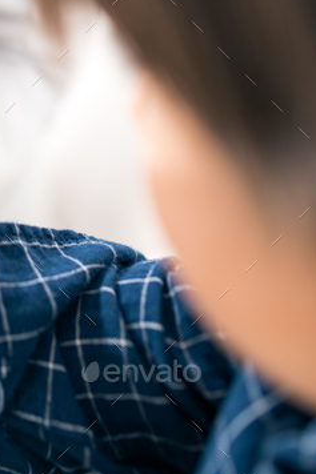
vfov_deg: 22.2
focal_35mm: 87
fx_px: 1147
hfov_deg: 15.1
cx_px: -63
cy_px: -37
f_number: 2.2
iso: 64
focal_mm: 35
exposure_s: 1/160
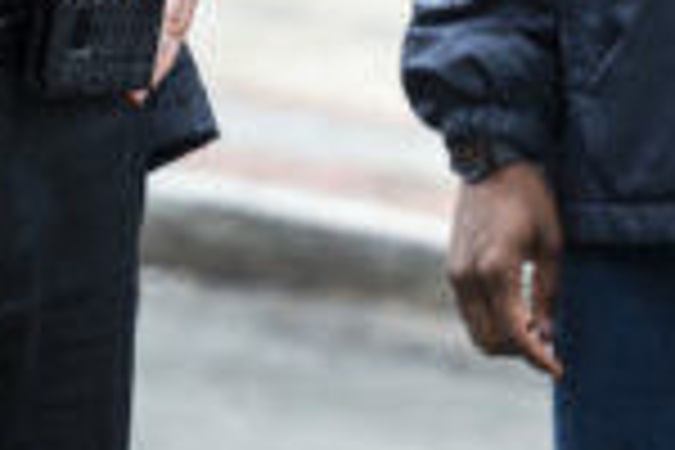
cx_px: 508
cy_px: -461
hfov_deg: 4.0
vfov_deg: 2.6
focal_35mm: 521
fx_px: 9768
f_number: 2.8
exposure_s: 1/500
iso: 100
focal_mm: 102
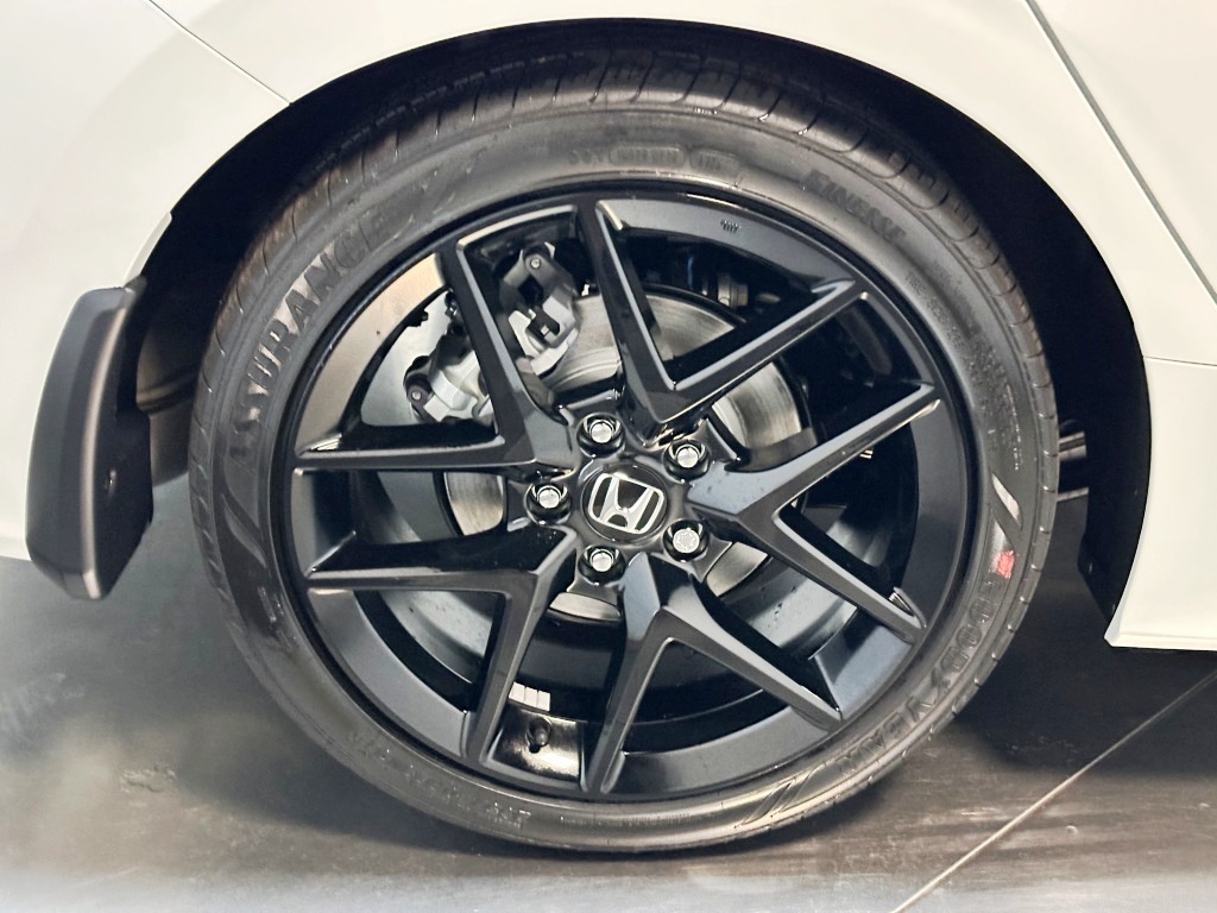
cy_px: 456
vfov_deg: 30.3
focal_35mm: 48
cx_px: 608
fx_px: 1688
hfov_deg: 39.7
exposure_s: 1/24
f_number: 1.78
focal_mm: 6.86
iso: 640
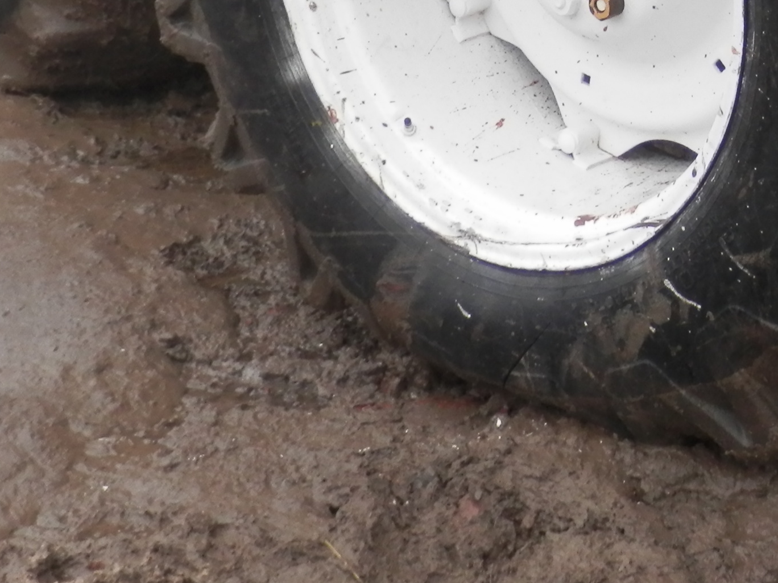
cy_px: -256
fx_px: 2607
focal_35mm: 116
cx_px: 875
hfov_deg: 16.4
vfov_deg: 12.2
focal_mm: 6.6
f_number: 3.6
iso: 100
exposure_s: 1/60
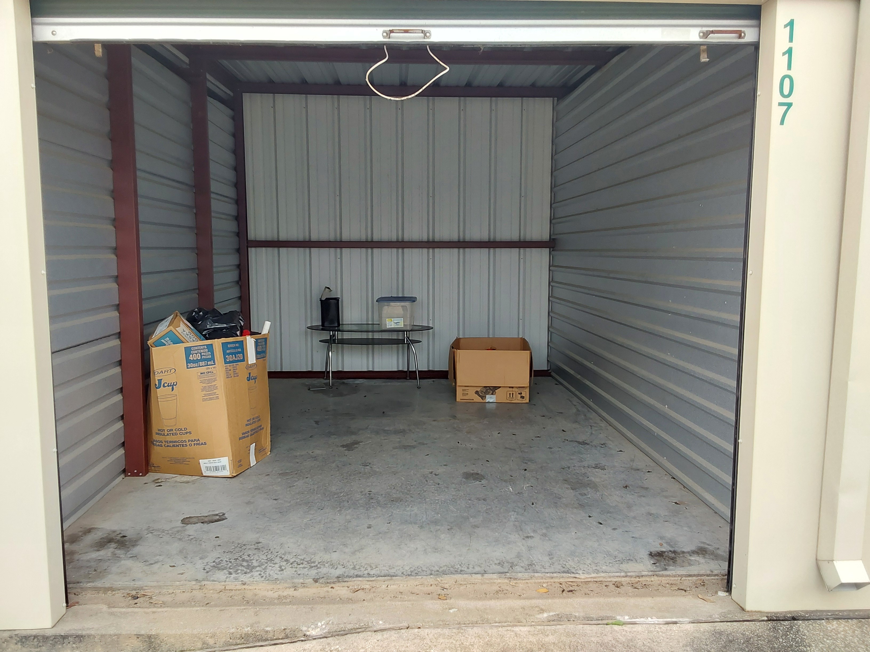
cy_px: 326
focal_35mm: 28
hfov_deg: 63.4
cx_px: 435
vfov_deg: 49.7
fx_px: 704
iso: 80
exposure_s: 1/100
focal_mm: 2.91
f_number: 1.9
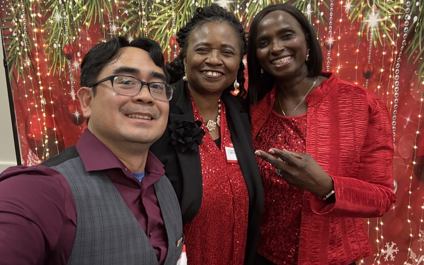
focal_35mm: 26
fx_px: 300
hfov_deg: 70.4
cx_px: 209
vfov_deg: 47.2
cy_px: 102
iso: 250
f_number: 1.9
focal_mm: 2.69
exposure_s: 1/40
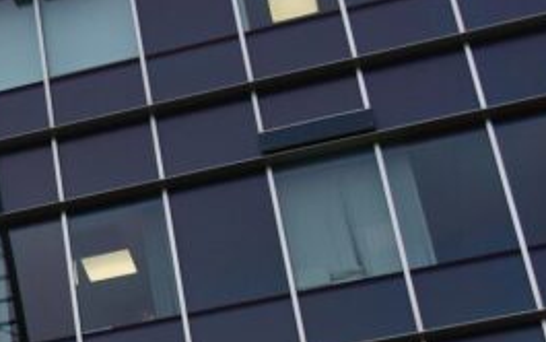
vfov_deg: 11.1
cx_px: -286
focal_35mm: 118
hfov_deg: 16.1
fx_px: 1757
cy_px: 280
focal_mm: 24
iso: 1000
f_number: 4
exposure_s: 1/8000
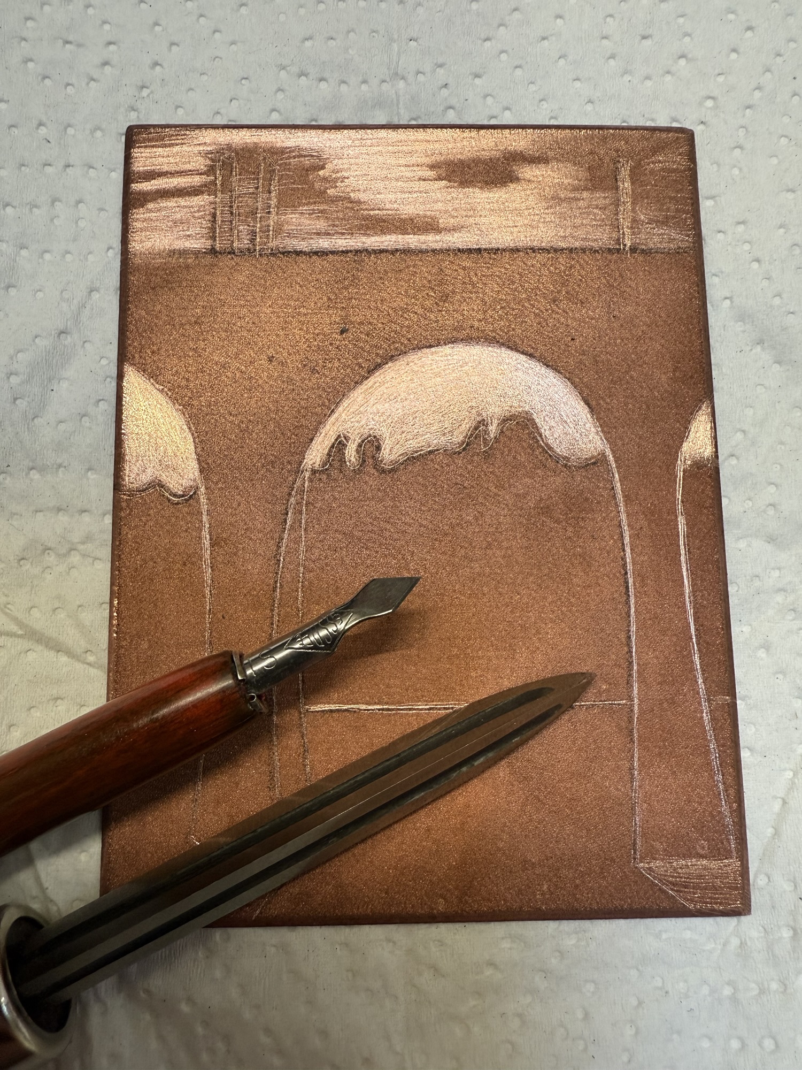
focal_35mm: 24
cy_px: 535
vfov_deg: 71.6
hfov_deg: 56.8
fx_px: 741
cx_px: 401
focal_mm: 2.22
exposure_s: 1/50
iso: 160
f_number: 2.2
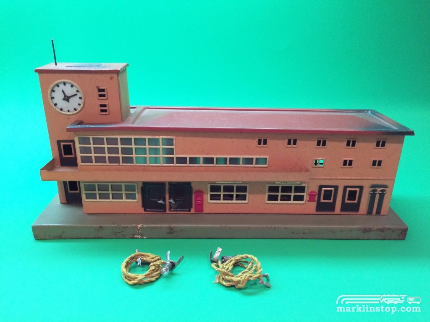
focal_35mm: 29
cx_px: 215
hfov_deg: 61.7
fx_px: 360
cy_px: 161
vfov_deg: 48.2
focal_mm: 4.15
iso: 200
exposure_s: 1/30
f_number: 2.2
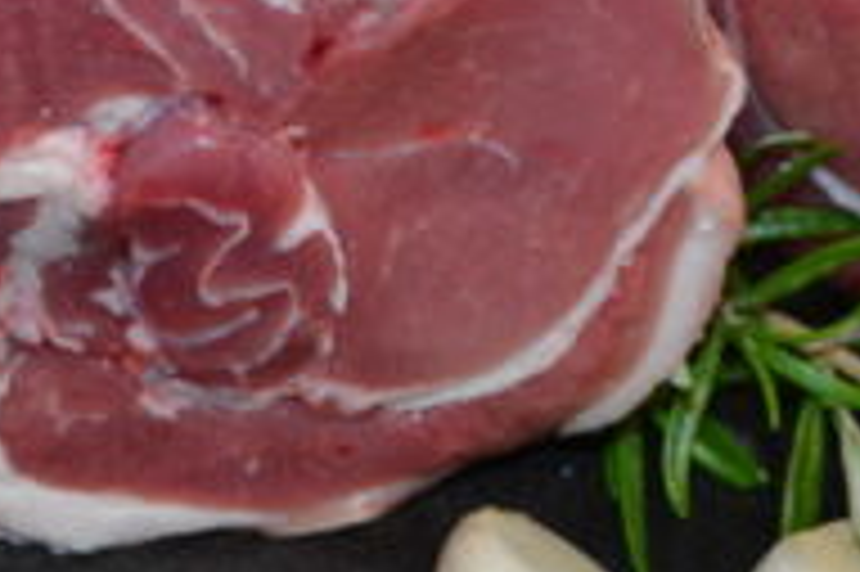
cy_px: 122
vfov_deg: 9.1
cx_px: 702
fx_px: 3604
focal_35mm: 151
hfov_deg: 13.5
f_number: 4.8
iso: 500
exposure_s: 1/60
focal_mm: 32
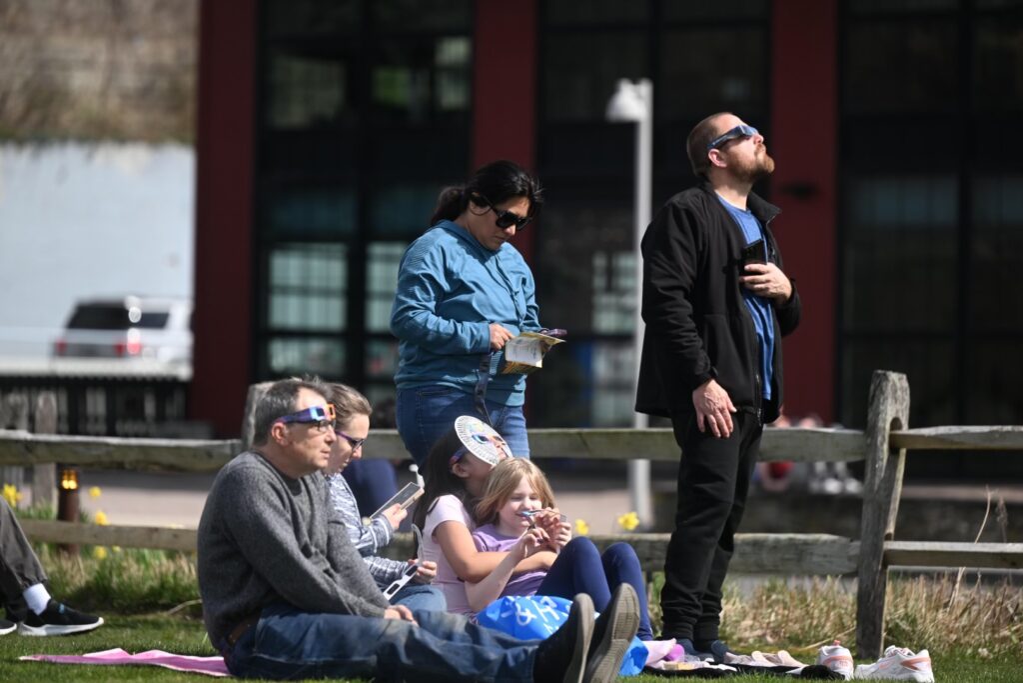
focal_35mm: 200
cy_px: 342
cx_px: 512
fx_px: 5684
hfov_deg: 10.3
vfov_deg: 6.9
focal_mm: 200
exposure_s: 1/1250
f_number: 3.5
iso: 400
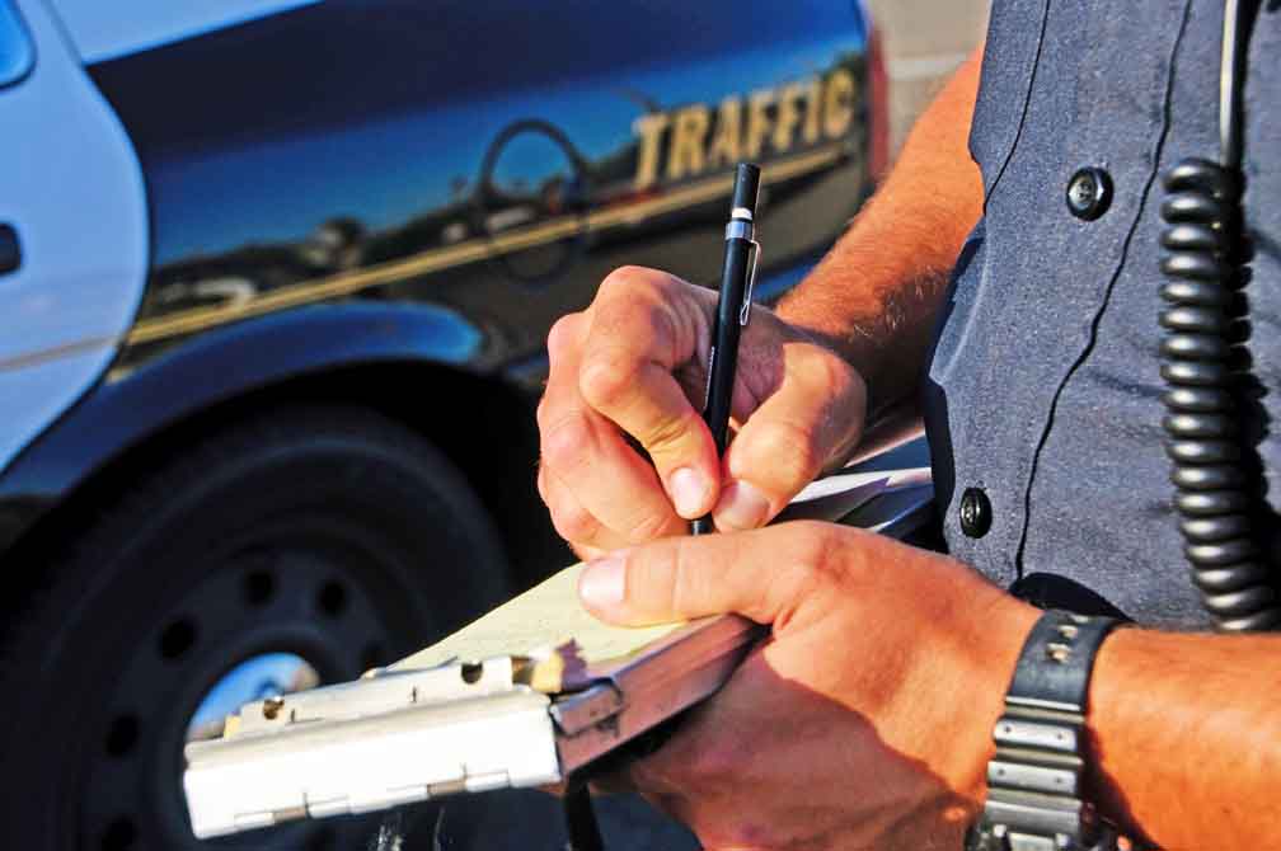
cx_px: 640
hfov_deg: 27.0
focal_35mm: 75
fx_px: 2666
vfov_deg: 18.1
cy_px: 426
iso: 200
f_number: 7.1
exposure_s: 1/1000
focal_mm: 50
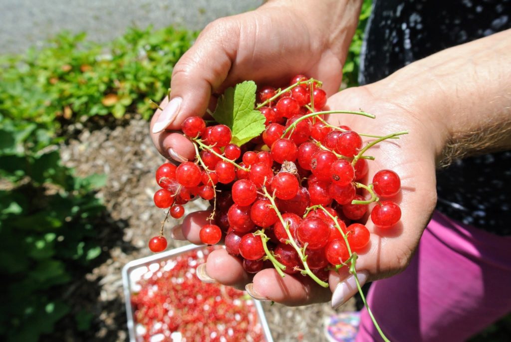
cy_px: 171
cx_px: 256
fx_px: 441
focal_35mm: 31
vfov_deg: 42.5
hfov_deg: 60.2
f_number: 5.6
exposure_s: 1/500
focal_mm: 11.8
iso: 100
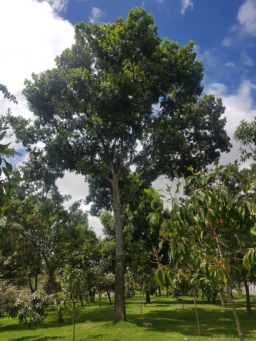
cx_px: 128
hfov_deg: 53.1
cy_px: 170
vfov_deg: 67.3
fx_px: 256
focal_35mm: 26
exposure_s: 1/3352
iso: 50
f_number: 1.7
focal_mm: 4.2
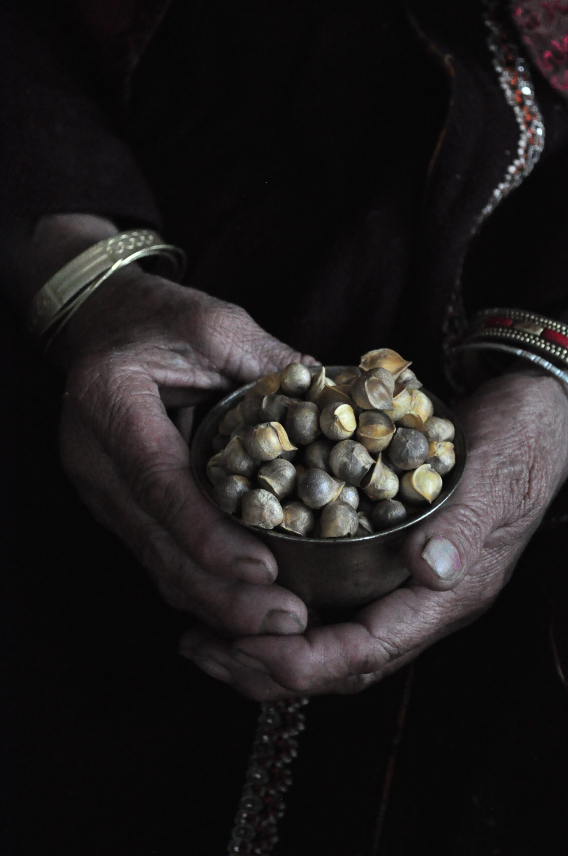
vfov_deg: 24.6
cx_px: 284
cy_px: 428
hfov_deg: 16.5
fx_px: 1958
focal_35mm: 82
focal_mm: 55
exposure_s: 1/80
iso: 3200
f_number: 5.6
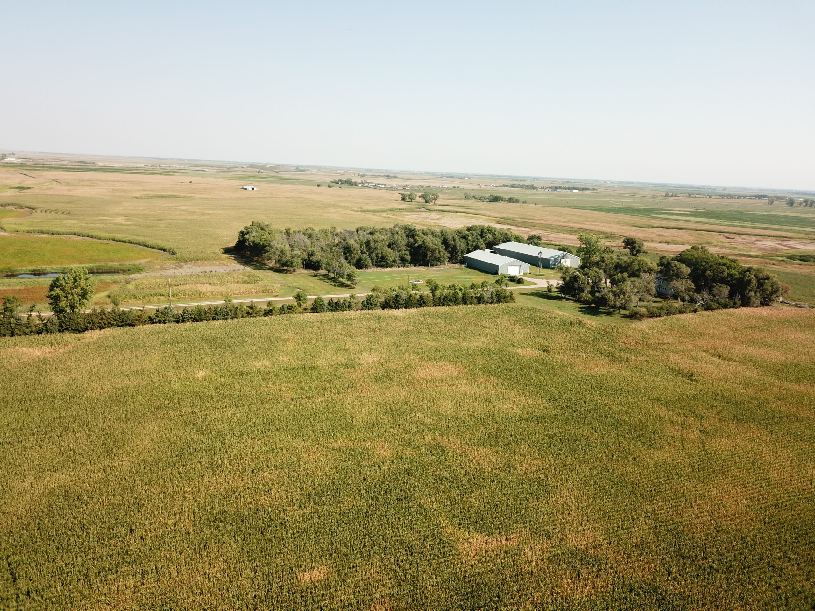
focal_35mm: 26
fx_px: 612
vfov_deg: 53.1
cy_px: 306
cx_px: 408
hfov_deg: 67.3
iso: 100
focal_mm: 4.73
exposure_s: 1/896
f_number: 2.2
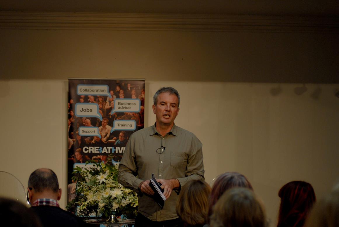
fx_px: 990
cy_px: 114
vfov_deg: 13.1
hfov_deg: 19.4
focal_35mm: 105
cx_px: 170
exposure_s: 1/50
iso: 200
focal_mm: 70
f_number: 4
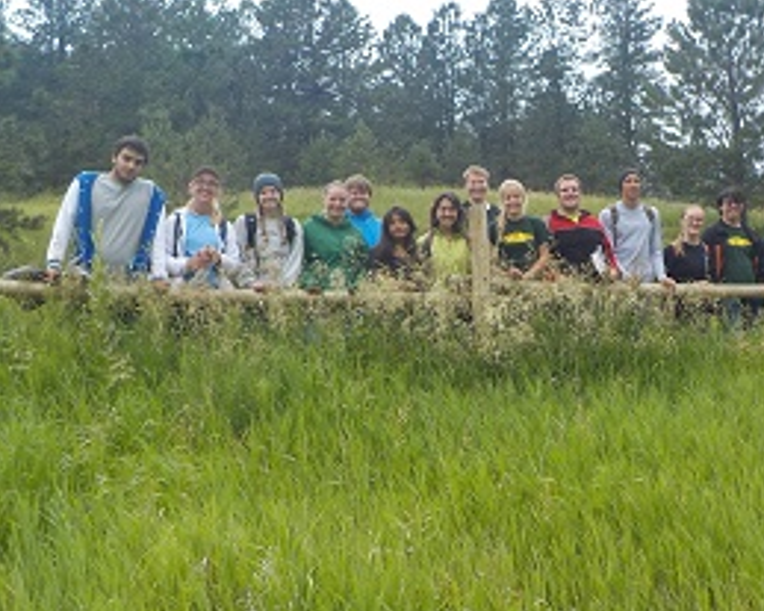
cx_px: 499
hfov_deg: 39.2
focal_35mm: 47
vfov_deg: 32.1
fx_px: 1062
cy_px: 292
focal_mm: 4.1
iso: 125
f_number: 3.3
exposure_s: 1/200
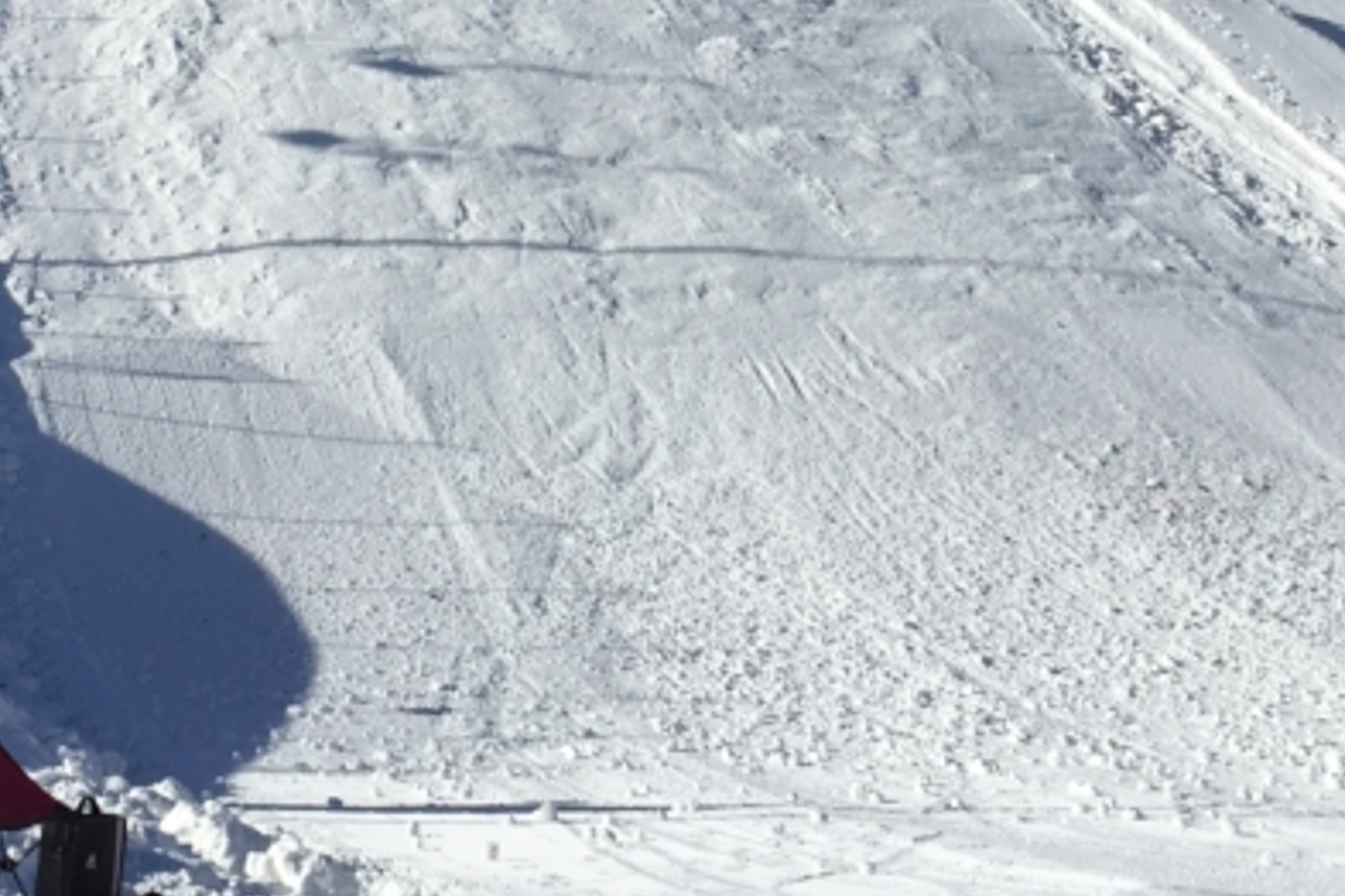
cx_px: 530
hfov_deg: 25.6
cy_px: -87
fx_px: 2951
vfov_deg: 16.7
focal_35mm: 79
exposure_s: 1/3968
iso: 32
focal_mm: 4.15
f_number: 2.2
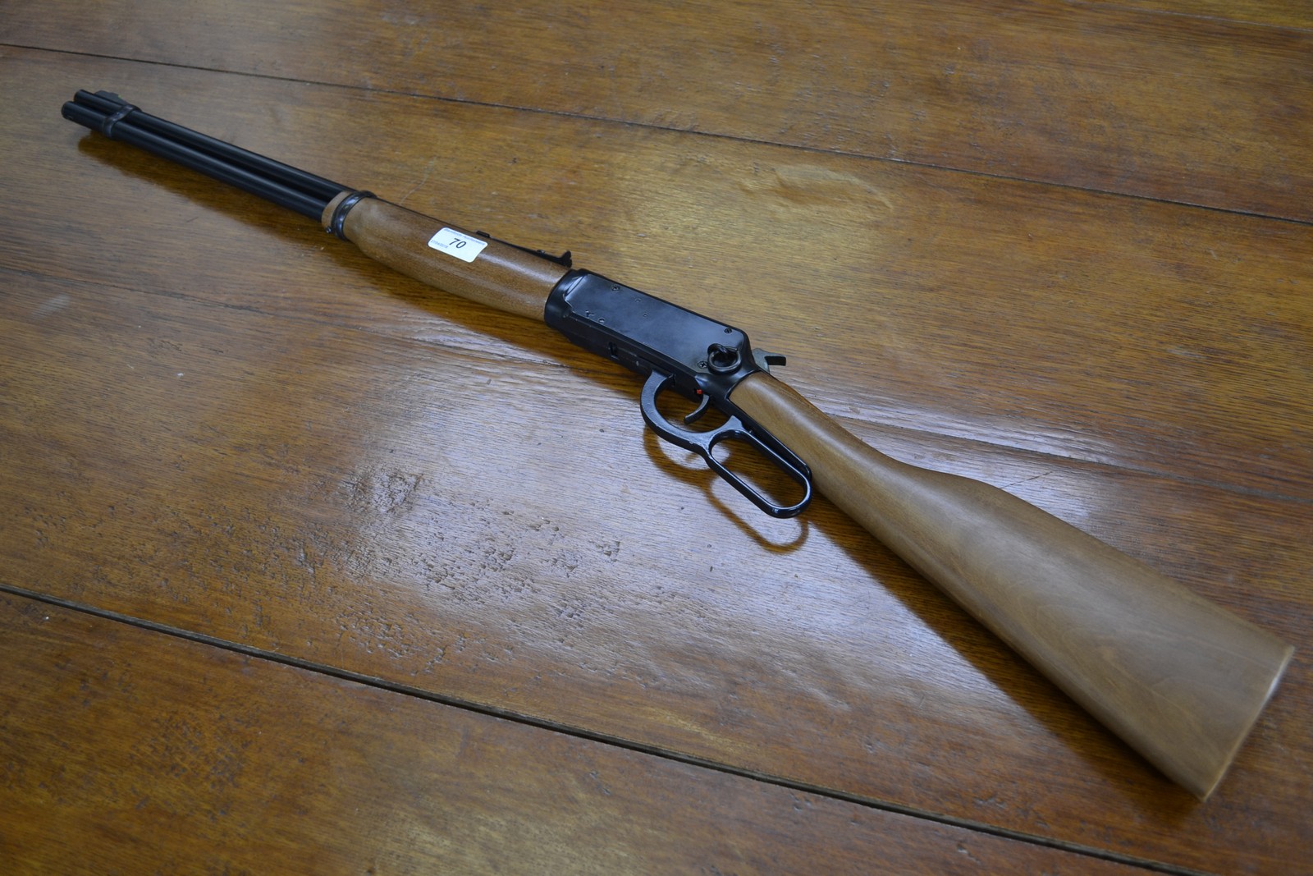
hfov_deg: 57.2
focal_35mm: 33
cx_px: 656
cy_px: 438
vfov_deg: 40.0
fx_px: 1204
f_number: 4.5
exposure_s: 1/80
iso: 400
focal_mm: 22
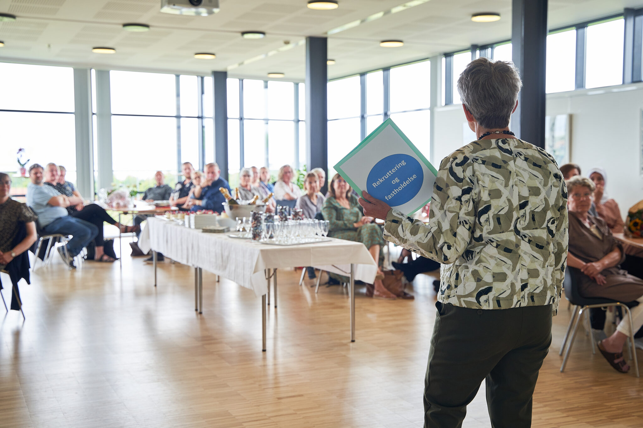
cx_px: 322
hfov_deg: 41.9
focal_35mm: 47
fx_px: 839
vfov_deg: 28.6
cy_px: 214
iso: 500
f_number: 4
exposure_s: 1/160
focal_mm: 47
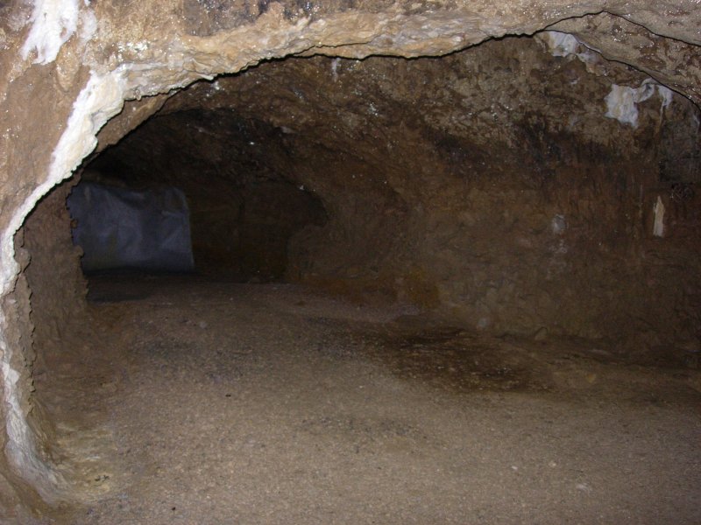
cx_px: 350
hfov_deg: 49.0
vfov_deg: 37.7
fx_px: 770
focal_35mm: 38
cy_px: 262
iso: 200
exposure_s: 1/161
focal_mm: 7.8
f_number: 2.8
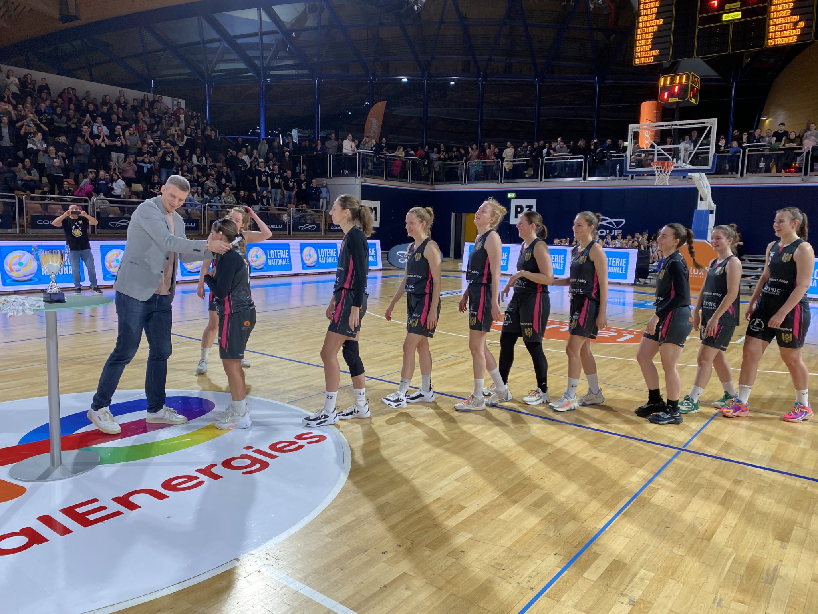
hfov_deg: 67.3
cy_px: 307
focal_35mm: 26
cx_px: 409
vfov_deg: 53.1
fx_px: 614
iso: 64
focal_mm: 4.25
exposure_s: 1/120
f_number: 1.8
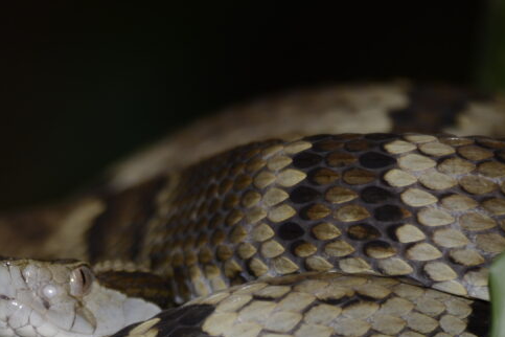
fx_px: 10702
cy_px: 282
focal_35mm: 763
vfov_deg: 1.8
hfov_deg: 2.7
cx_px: 133
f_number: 5.3
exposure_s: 1/80
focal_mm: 240
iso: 100
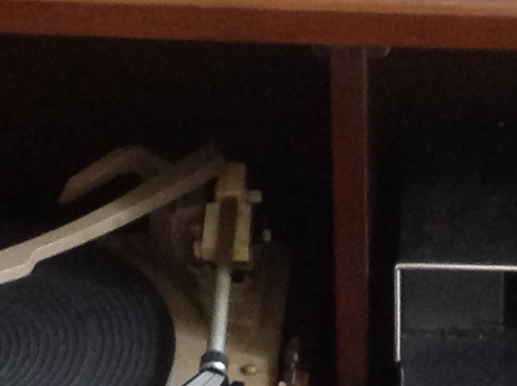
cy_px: 389
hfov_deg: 10.9
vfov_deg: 8.2
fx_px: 2683
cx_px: 499
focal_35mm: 180
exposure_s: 1/15
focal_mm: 4.28
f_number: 2.4
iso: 250
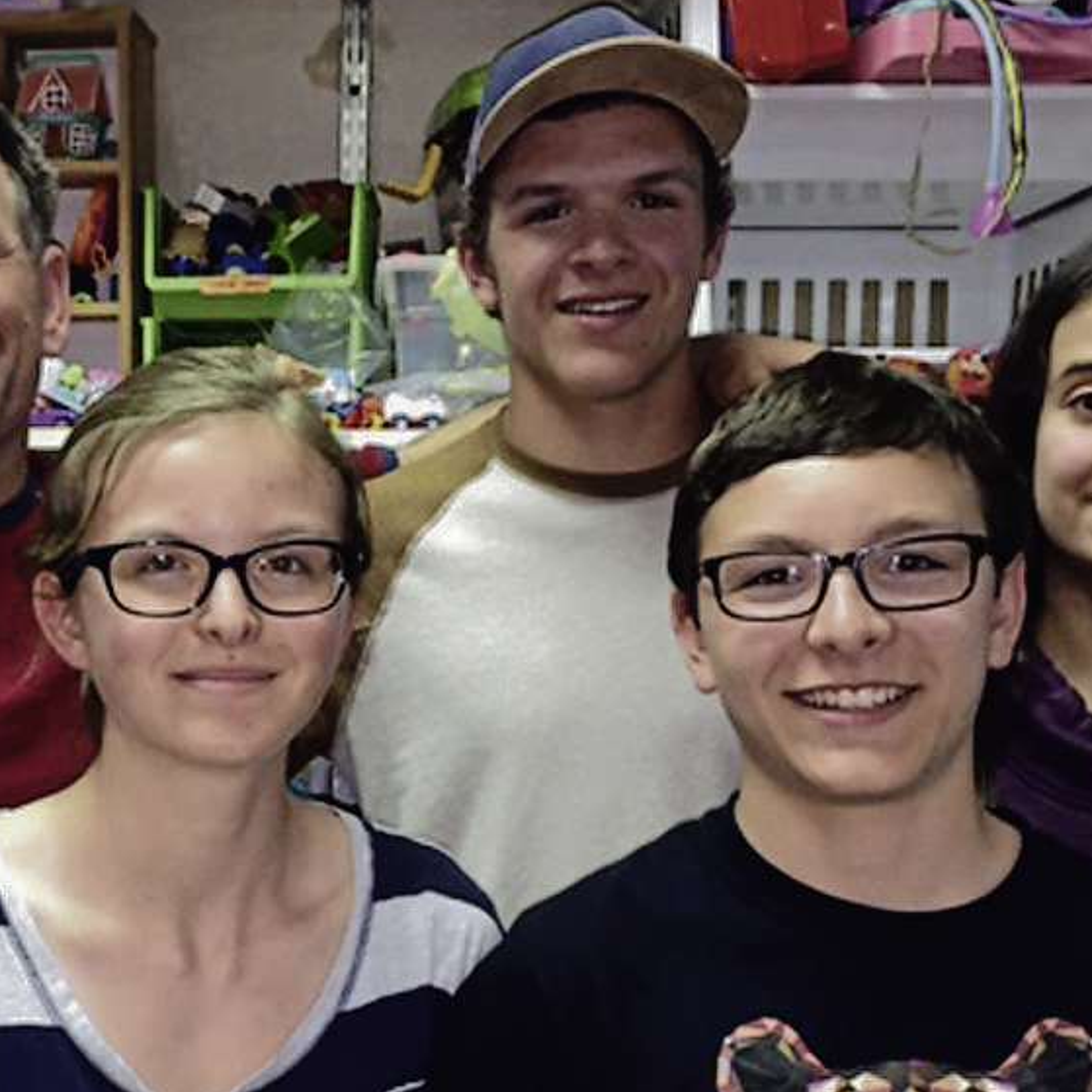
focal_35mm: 55
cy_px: 791
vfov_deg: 30.7
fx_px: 1963
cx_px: 246
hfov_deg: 30.5
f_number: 2.2
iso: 100
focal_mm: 4.15
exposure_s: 1/30
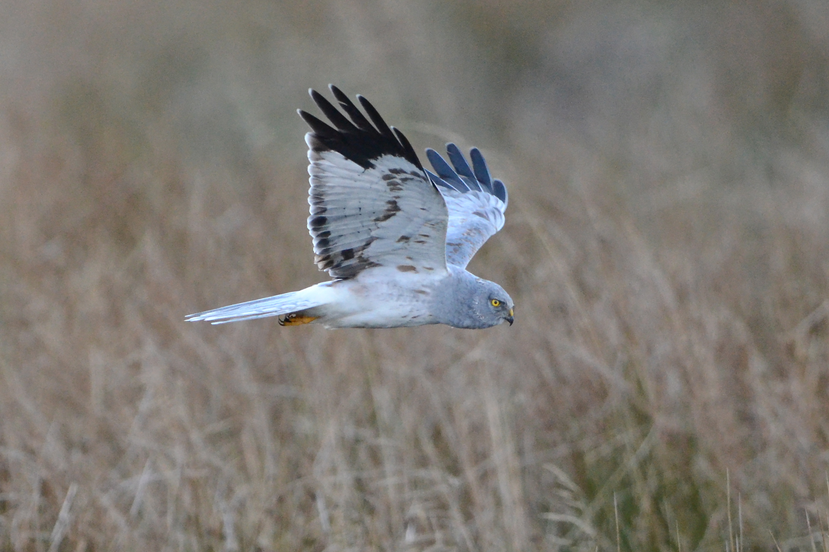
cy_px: 276
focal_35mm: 957
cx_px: 409
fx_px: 22033
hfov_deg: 2.2
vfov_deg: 1.4
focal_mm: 600
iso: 3200
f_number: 6.3
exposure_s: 1/1000
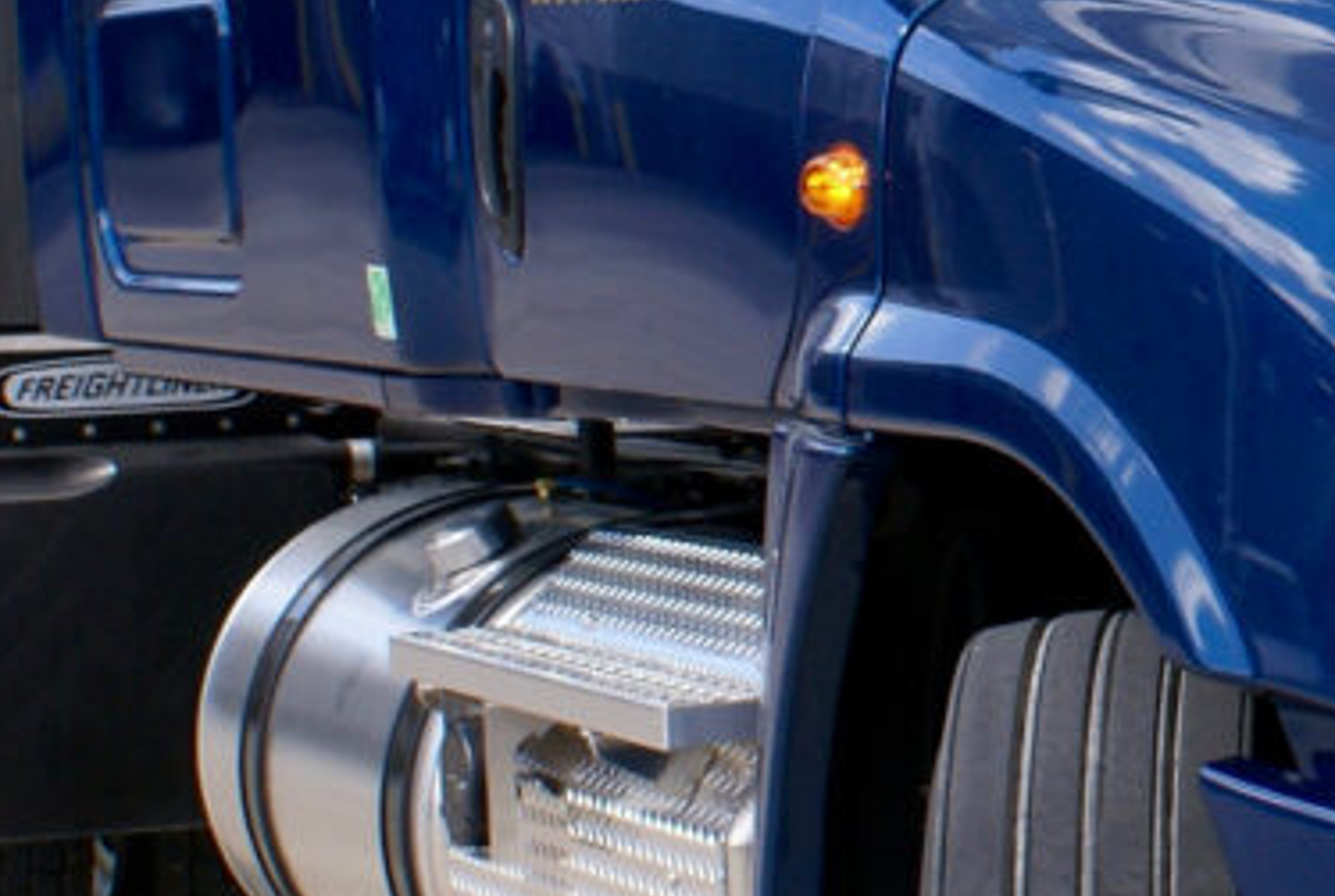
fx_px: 5945
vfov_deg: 8.6
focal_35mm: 160
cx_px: 1588
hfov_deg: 12.5
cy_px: -4
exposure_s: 1/160
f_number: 9
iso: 100
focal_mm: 26
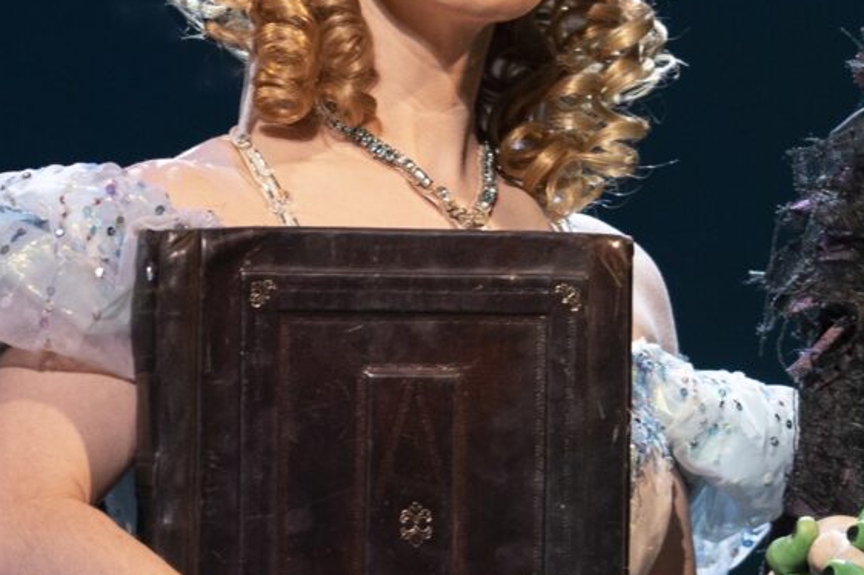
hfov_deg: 3.3
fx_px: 14775
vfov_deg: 2.2
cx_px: 558
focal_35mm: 616
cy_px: 168
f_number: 4
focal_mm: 169
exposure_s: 1/250
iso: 1250
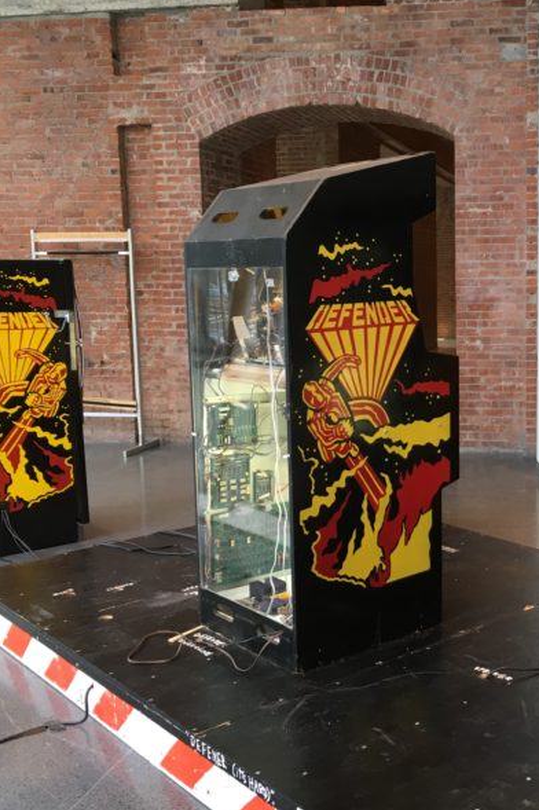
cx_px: 459
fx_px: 922
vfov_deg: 47.4
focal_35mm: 41
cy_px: 408
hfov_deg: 31.4
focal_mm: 4.15
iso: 50
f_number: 2.2
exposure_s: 1/30
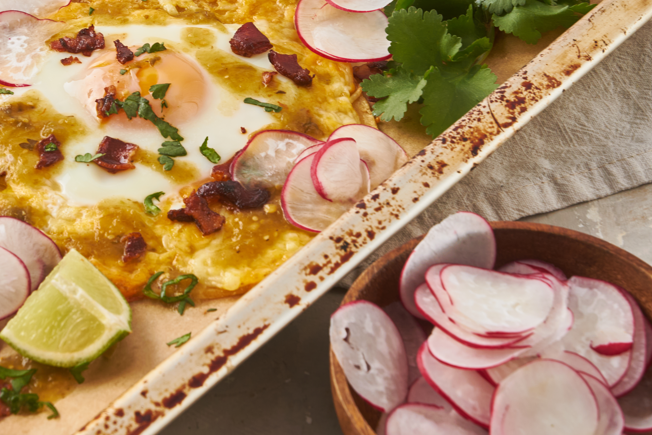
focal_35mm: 141
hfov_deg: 14.5
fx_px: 2553
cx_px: 140
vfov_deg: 9.7
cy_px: 132
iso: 100
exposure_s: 1/100
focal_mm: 50
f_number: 11
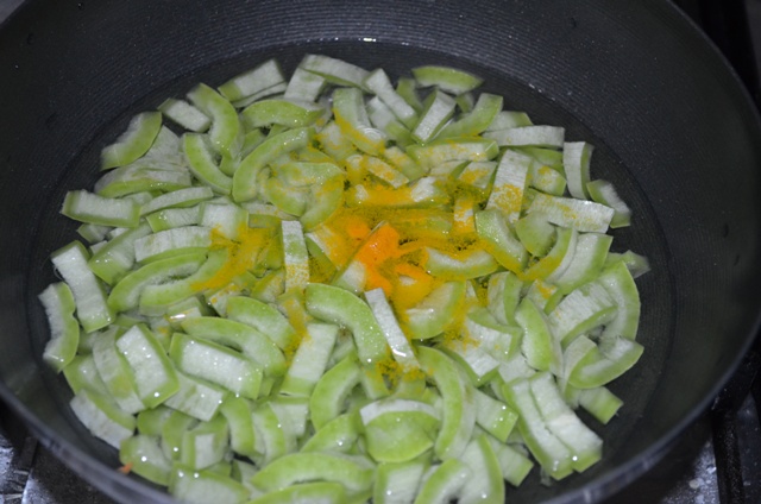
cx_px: 380
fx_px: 1266
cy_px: 252
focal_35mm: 60
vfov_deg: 22.5
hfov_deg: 33.5
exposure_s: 1/60
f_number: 5.3
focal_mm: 40
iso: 1250
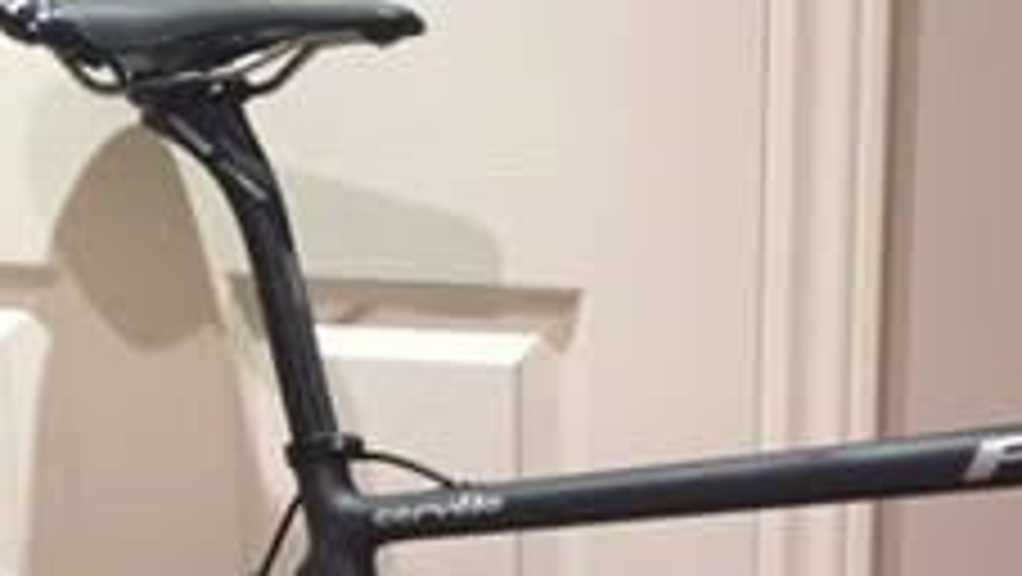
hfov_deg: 23.5
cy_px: 936
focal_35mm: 89
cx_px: 846
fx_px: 2413
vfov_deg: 12.7
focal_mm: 4.15
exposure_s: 1/30
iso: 160
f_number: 2.2
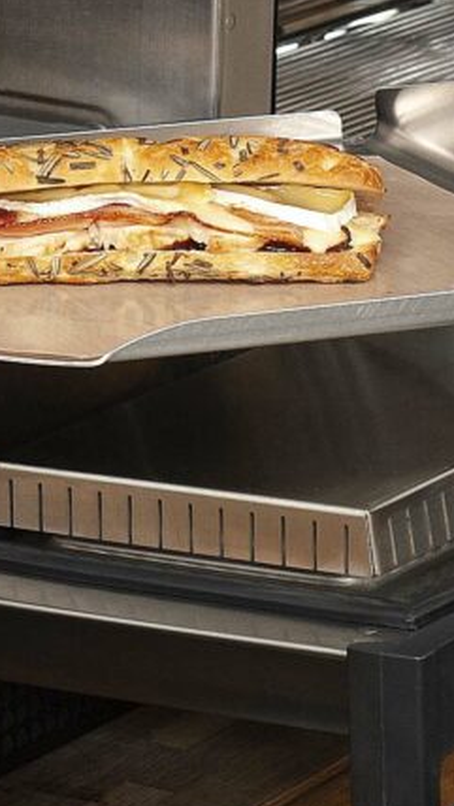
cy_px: -254
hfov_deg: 5.2
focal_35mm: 235
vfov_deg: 9.0
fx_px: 5025
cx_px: 188
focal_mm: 50
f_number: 7.1
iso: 400
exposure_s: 1/50
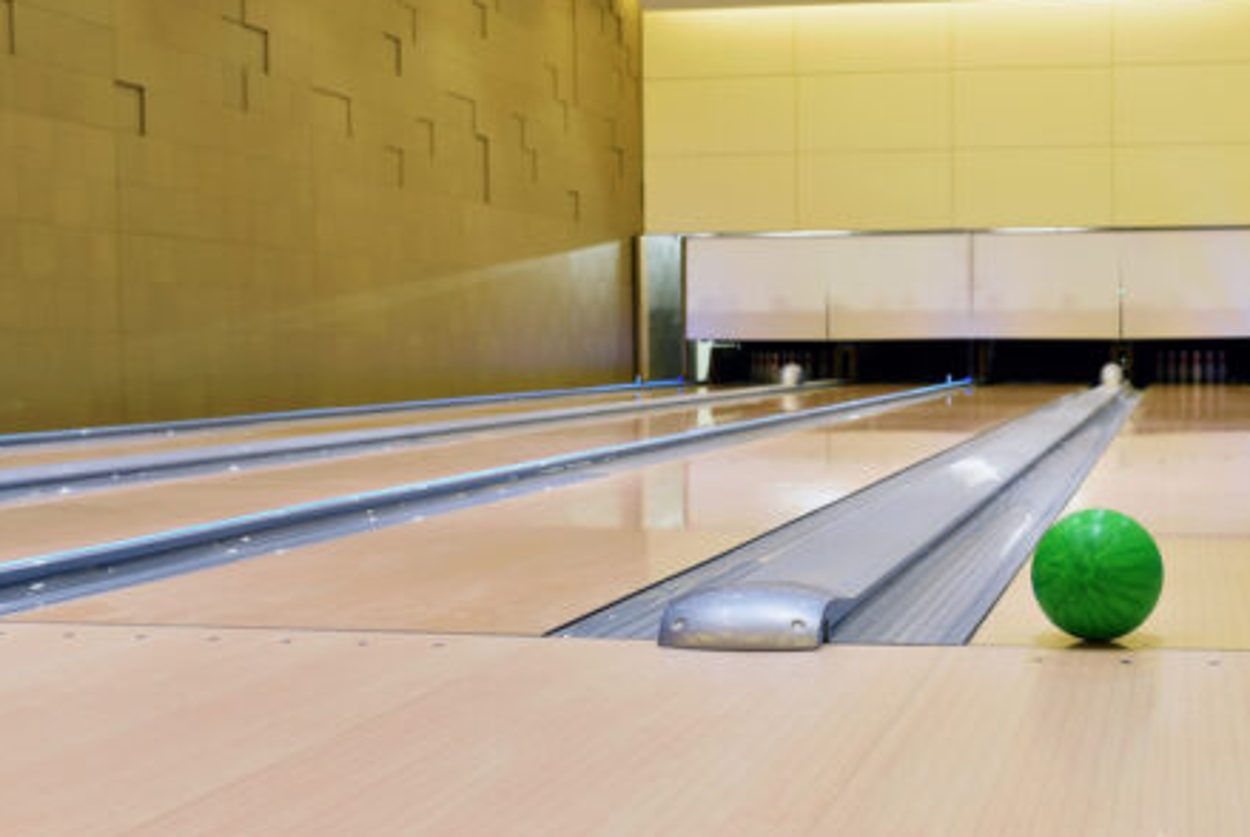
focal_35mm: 51
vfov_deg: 26.6
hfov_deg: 38.0
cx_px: 905
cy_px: 436
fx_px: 1773
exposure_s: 1/2.5
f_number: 5.6
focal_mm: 35
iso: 160
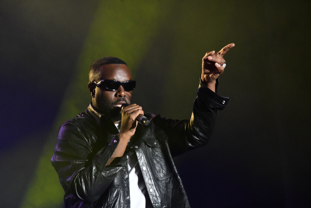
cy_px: 104
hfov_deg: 6.8
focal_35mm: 301
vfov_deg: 4.6
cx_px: 156
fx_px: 2600
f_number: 9
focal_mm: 200
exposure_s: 1/400
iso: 6400
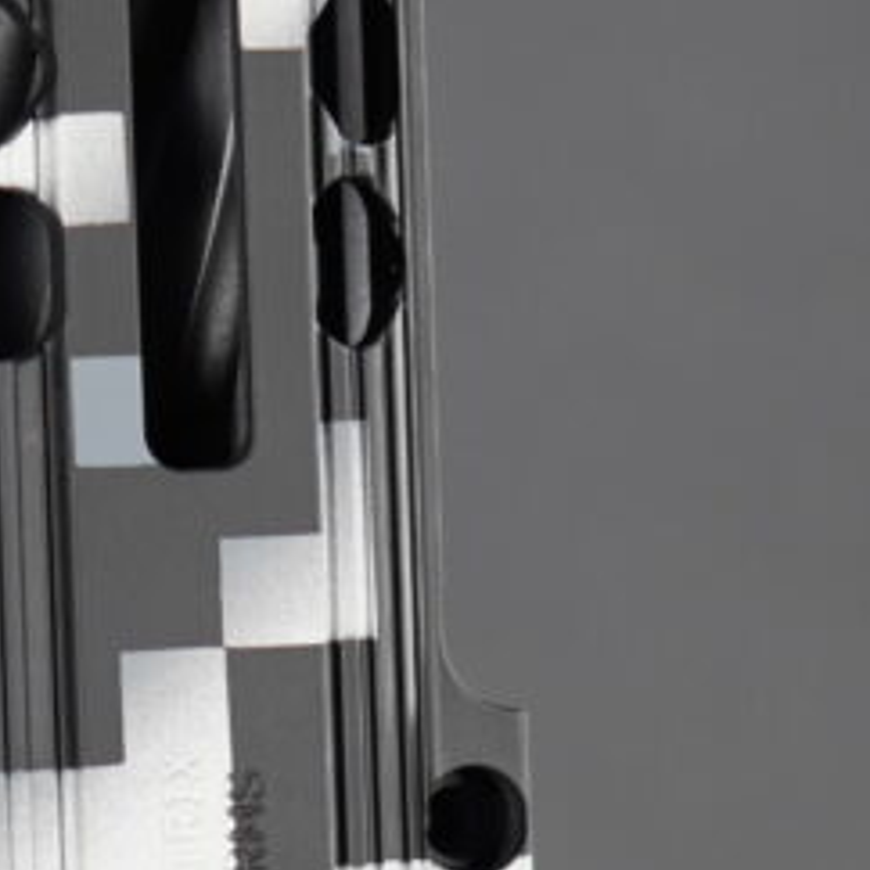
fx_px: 13819
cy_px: 2240
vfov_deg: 3.5
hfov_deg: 3.6
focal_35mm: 486
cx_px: 597
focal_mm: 90
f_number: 4
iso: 400
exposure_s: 1/160
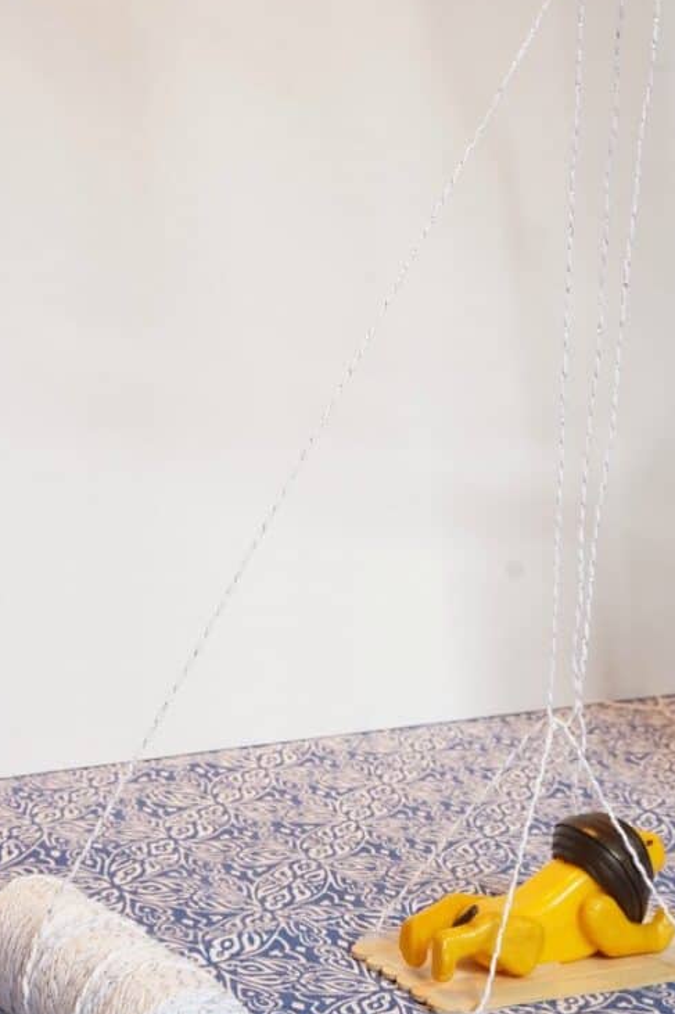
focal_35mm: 65
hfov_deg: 21.0
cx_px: 358
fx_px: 1818
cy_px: 541
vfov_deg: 31.1
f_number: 10
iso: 800
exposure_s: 1/6
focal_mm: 35
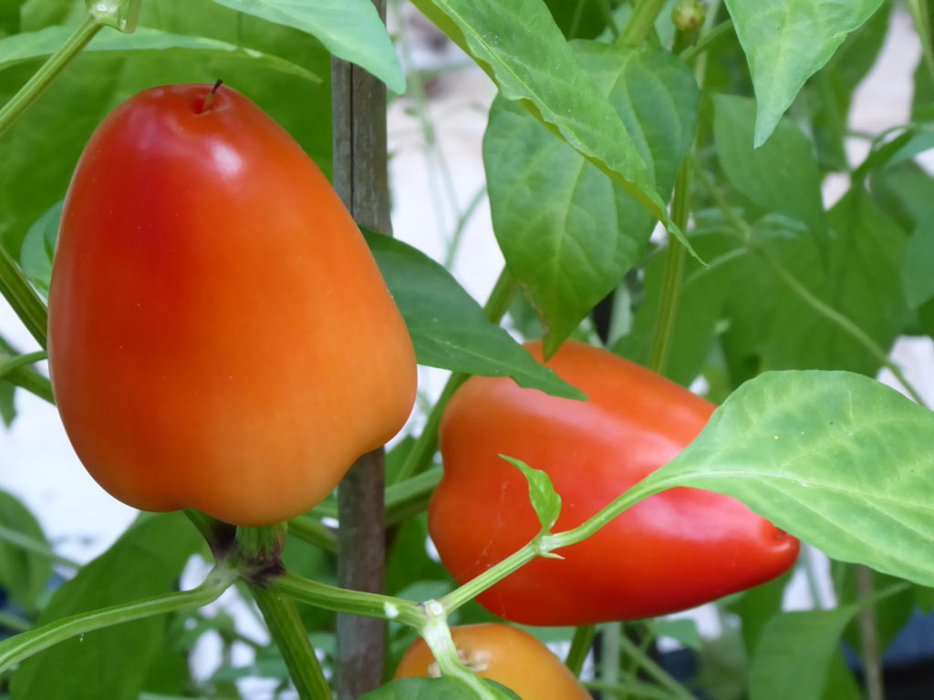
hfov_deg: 18.4
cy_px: 350
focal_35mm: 107
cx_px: 467
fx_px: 2887
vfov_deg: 13.8
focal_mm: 17.5
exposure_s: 1/40
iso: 400
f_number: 5
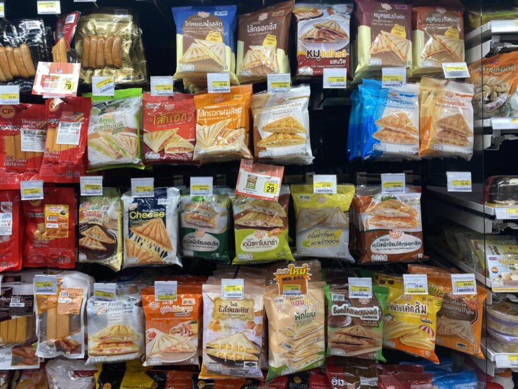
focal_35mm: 26
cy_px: 194
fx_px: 389
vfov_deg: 53.1
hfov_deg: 67.3
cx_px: 259
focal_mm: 4.25
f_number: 1.8
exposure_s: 1/100
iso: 40
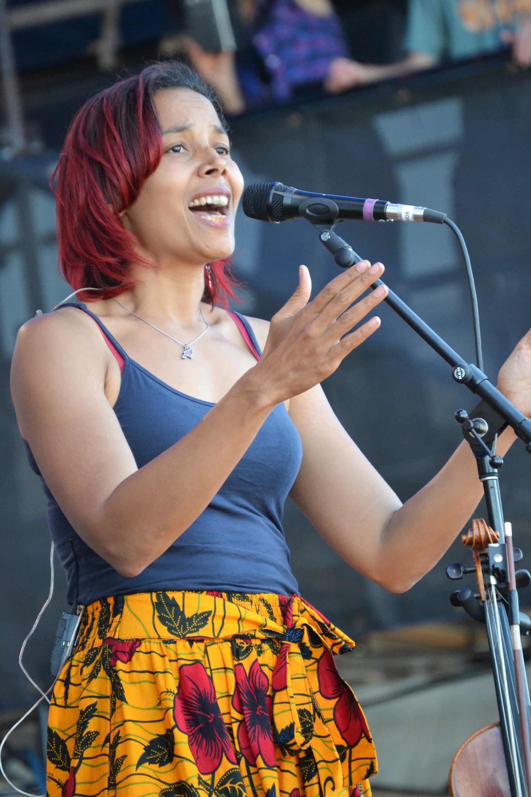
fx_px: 5809
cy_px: 398
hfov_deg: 5.2
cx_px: 266
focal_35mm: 262
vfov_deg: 7.8
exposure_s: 1/500
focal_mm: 175
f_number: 5.3
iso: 1600
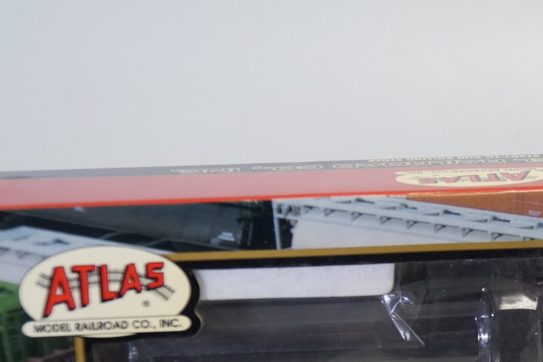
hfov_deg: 20.0
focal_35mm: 101
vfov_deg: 13.4
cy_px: 322
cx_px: 439
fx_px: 1523
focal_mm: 30
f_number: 4.5
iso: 800
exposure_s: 1/160
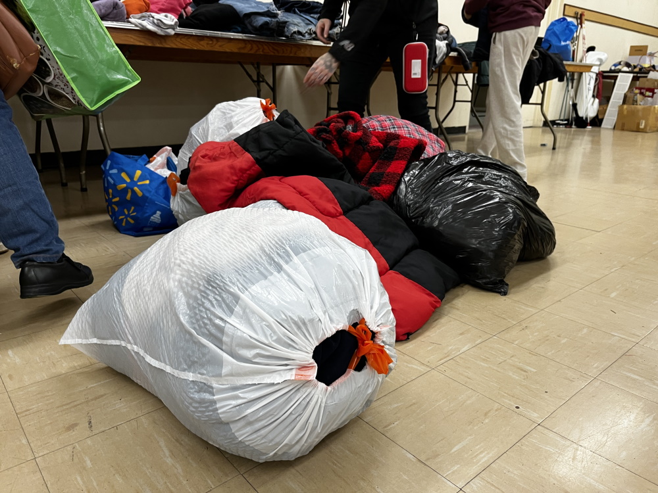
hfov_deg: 67.3
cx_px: 329
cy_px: 246
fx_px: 494
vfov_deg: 53.1
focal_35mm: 26
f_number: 1.6
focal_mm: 5.1
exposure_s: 1/60
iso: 80
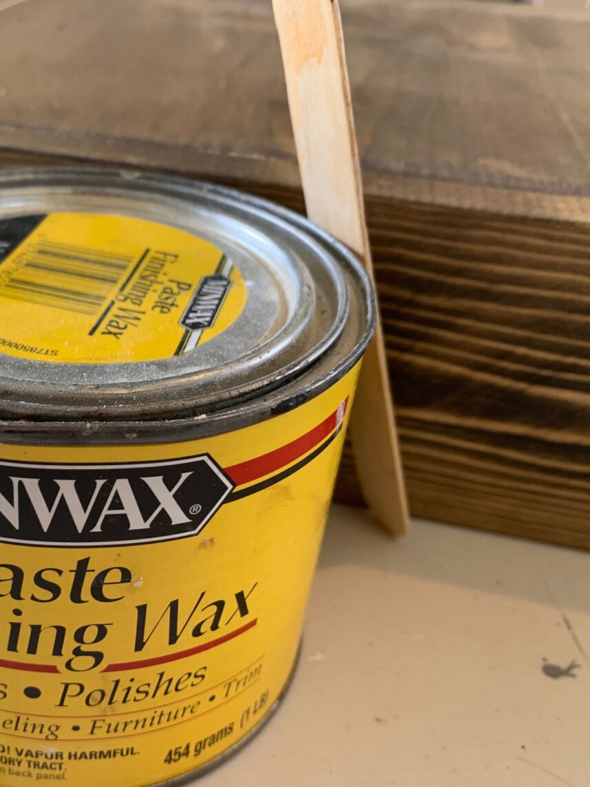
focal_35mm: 35
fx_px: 795
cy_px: 392
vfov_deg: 52.6
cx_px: 121
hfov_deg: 39.2
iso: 100
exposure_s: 1/82
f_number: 1.8
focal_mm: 4.25
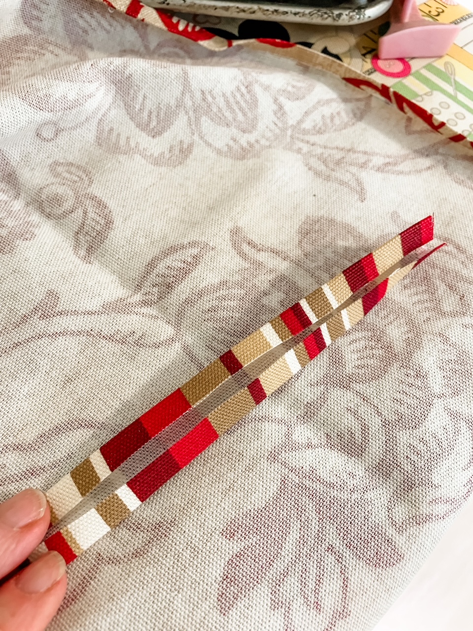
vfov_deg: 67.3
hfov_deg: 53.1
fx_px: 474
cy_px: 316
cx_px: 236
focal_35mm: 26
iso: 250
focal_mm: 4.2
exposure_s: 1/60
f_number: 1.6
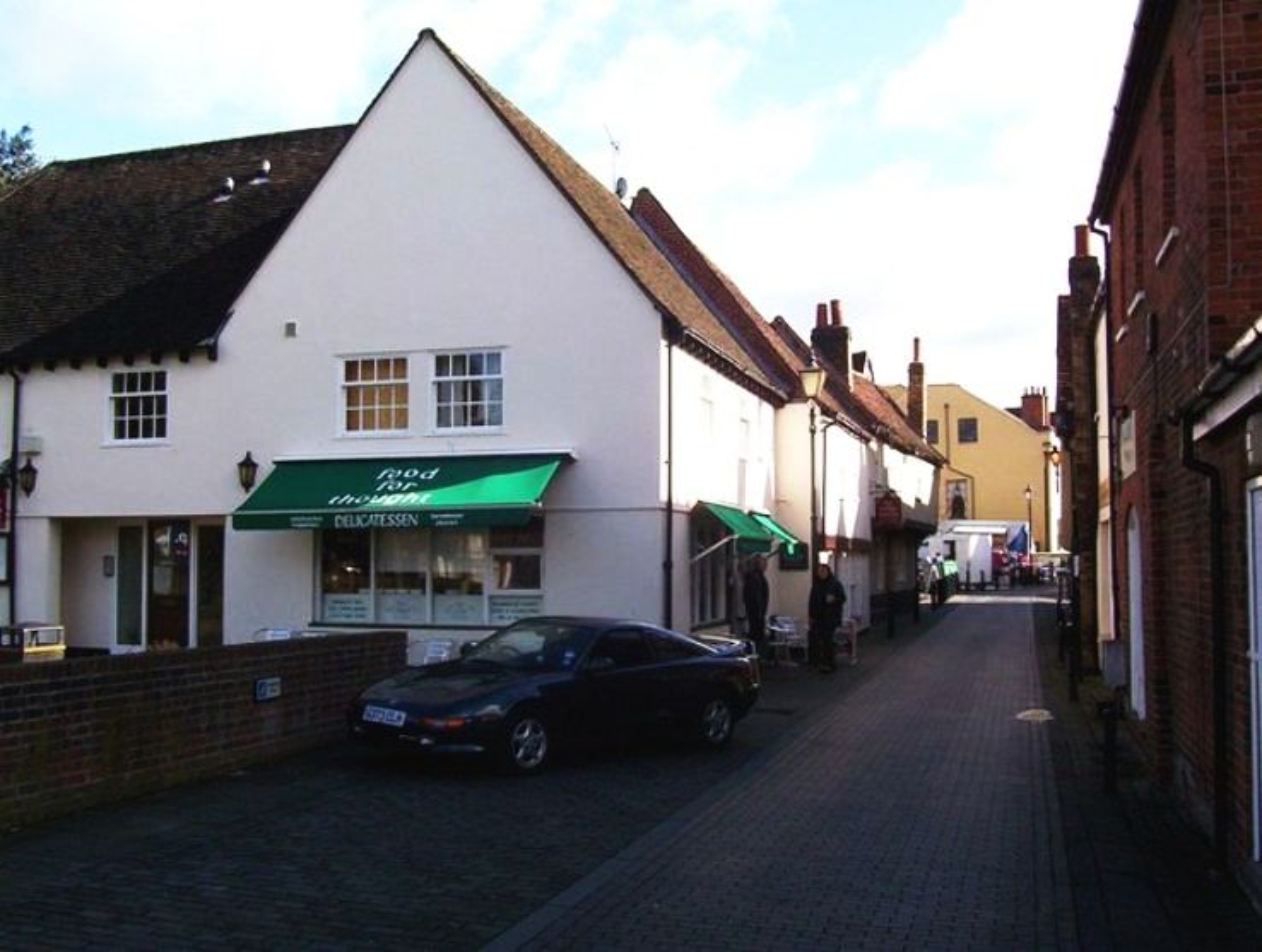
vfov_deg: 33.7
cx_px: 631
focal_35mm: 43
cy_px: 476
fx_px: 1571
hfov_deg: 43.8
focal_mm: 5.77
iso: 100
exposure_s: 1/525
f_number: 5.17
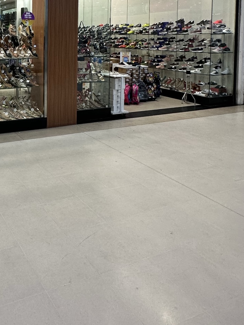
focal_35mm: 30
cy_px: 46
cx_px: -10
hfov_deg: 40.0
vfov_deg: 54.0
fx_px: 282
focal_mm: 2.22
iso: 160
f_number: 2.2
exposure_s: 1/120
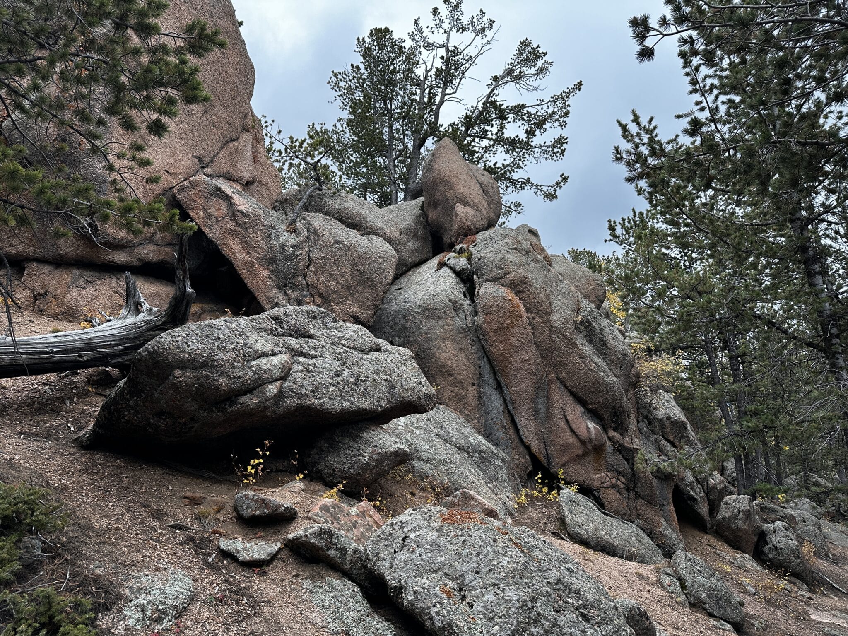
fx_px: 588
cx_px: 424
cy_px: 318
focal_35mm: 24
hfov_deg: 71.6
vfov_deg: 56.8
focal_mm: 6.86
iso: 80
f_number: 1.78
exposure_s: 1/538
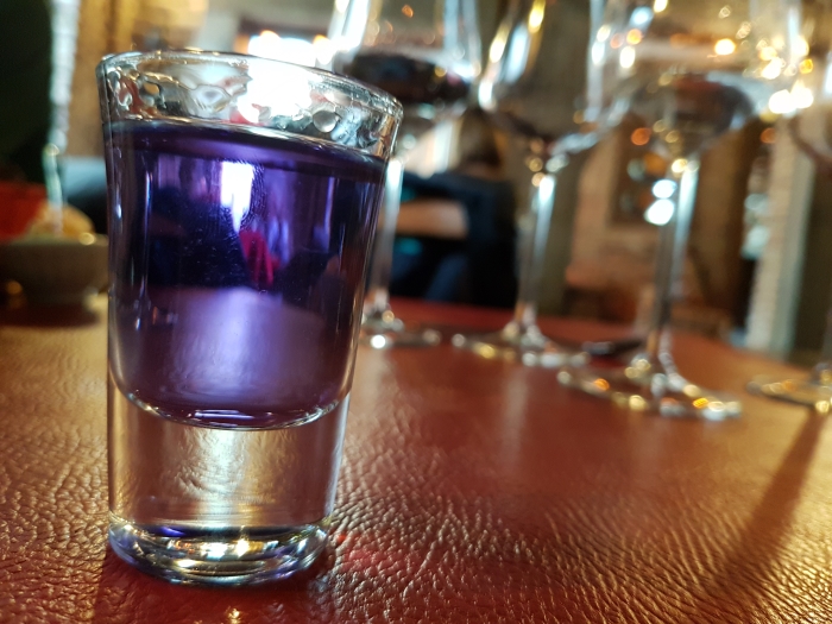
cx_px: 416
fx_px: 625
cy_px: 312
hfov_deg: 67.3
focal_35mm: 26
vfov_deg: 53.1
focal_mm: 4.2
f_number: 1.7
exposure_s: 1/10
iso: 250
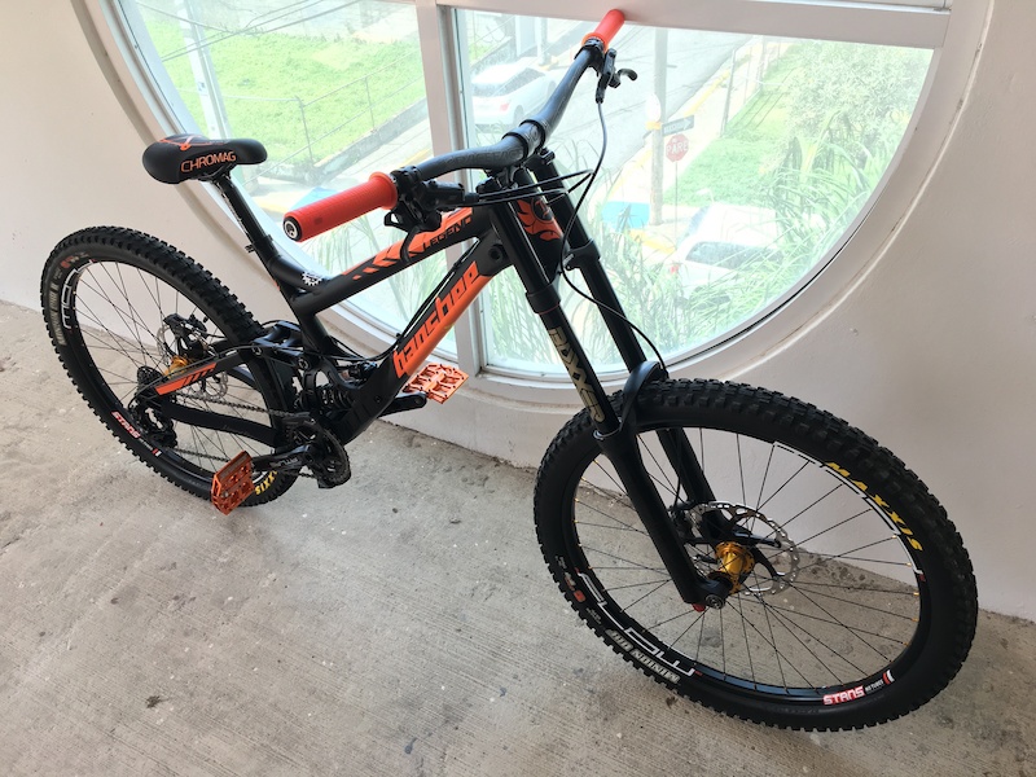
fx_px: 868
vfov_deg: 48.2
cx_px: 518
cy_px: 388
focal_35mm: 29
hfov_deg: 61.7
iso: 32
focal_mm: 4.15
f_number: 2.2
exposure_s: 1/120
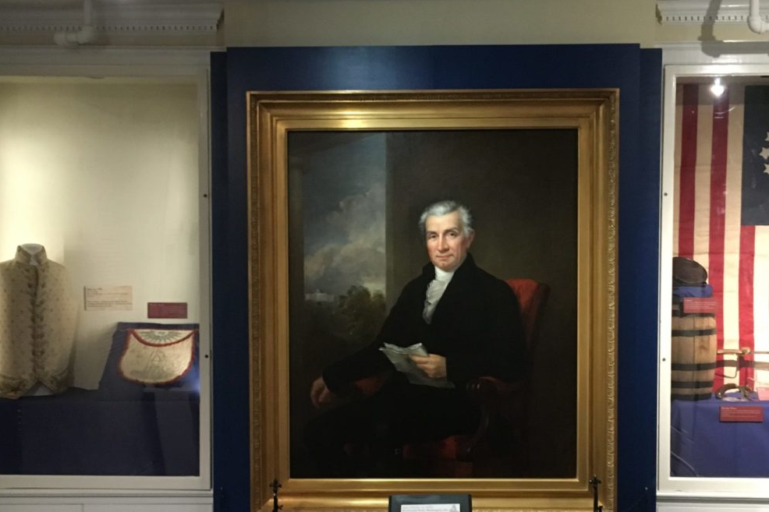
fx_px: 1004
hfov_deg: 41.9
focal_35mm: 47
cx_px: 422
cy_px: 298
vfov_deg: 28.6
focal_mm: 4.15
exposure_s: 1/15
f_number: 2.2
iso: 200
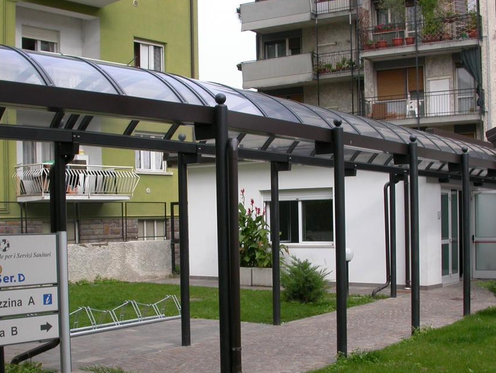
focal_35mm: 53
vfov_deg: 27.4
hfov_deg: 36.2
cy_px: 246
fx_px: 760
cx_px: 238
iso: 100
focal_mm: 7.85
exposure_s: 1/189
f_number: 5.3
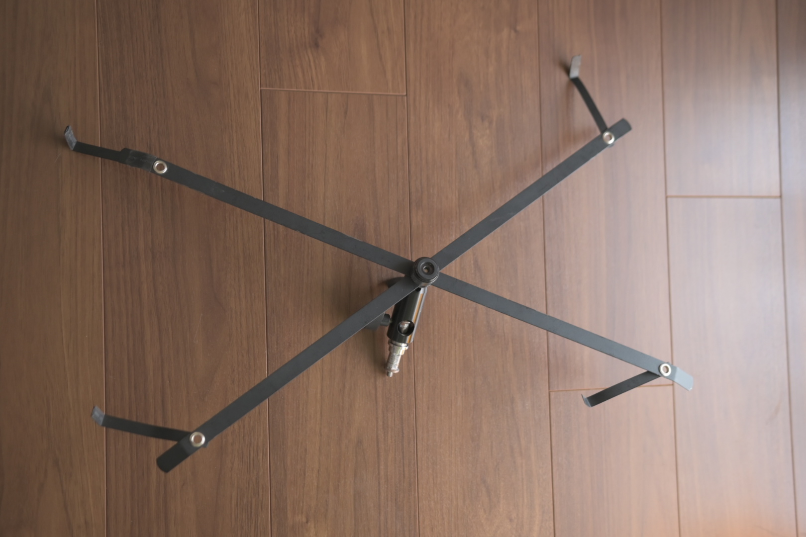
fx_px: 1075
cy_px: 268
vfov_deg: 28.1
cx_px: 403
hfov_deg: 41.1
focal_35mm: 48
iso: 800
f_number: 2.2
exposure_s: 1/125
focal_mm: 32
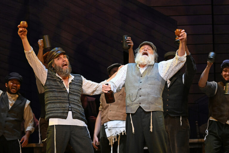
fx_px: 1145
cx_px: 114
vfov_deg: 7.6
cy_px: 76
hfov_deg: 11.4
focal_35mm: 180
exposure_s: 1/320
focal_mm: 120
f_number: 5.6
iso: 2500
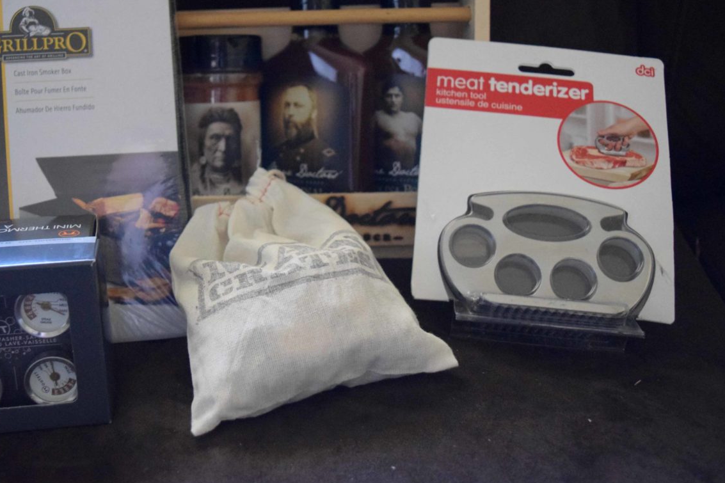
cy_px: 211
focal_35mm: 43
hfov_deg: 45.5
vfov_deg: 31.4
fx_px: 858
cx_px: 285
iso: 5000
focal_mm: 23
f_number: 3.8
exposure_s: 1/60
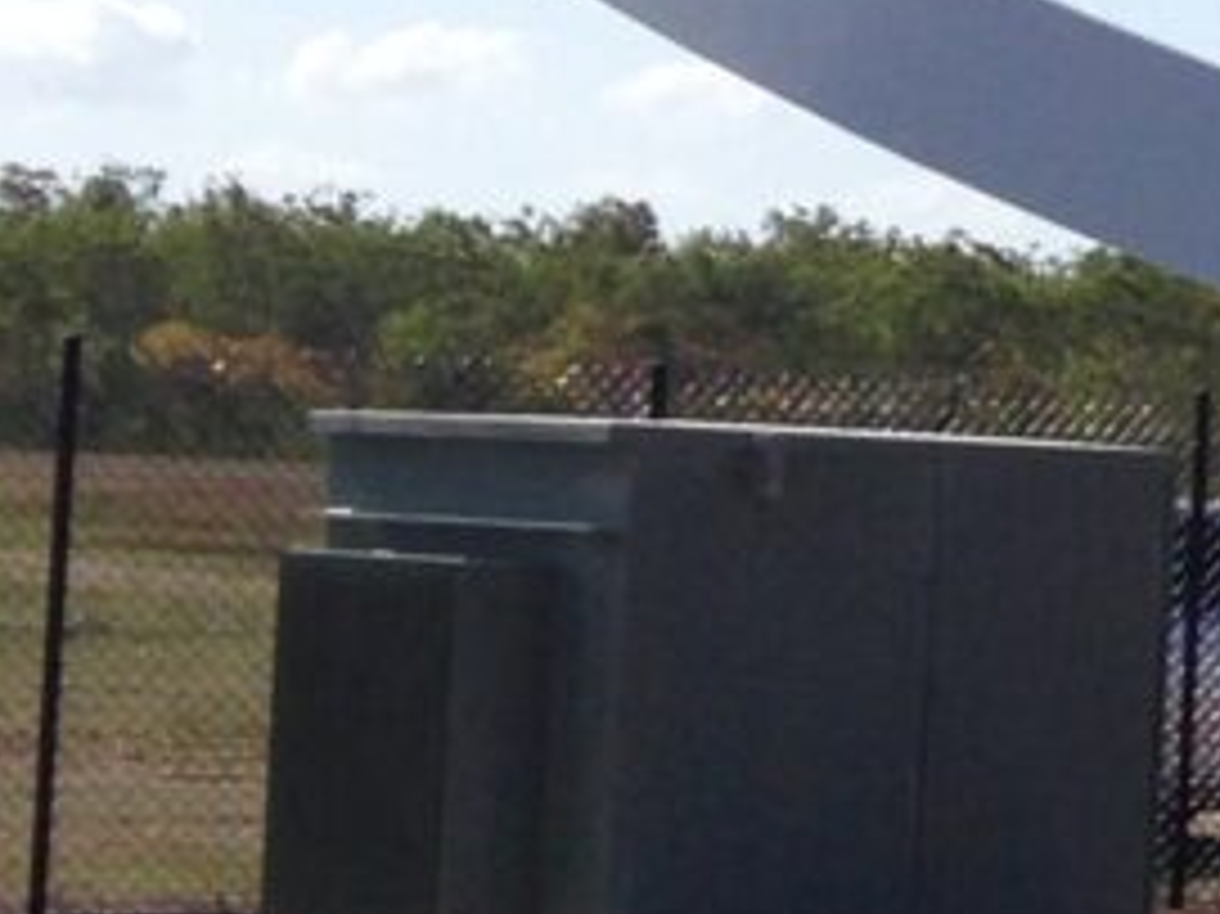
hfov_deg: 9.0
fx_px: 6870
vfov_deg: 7.6
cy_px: 513
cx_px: 3088
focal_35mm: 195
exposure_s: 1/2710
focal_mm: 4.12
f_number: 2.4
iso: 50
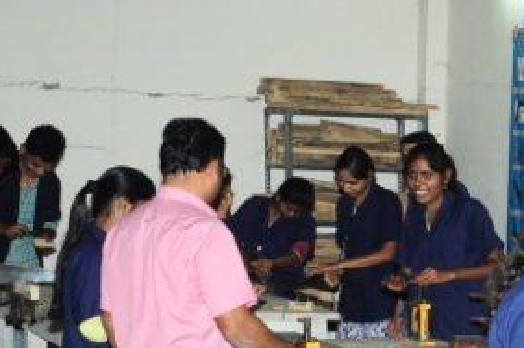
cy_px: 304
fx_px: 1975
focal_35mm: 136
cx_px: 822
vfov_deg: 10.0
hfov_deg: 14.0
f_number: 5
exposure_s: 1/125
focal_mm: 25
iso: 500
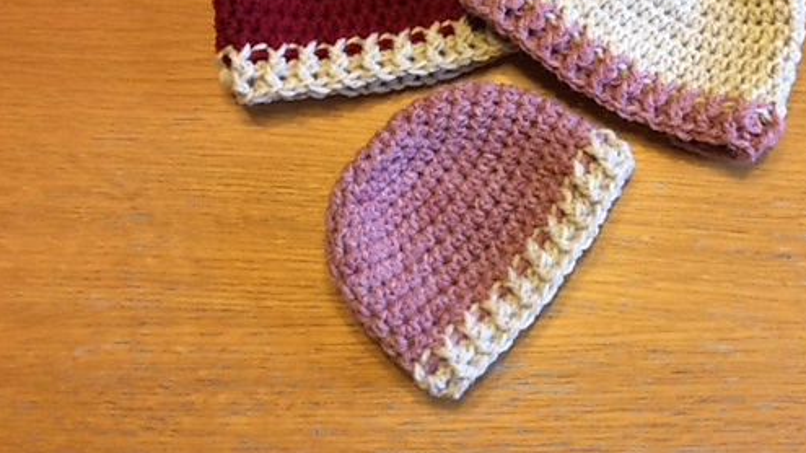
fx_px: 961
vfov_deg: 25.9
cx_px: 518
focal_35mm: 45
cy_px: 77
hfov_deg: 45.0
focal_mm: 3.3
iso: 100
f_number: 2.4
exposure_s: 1/24
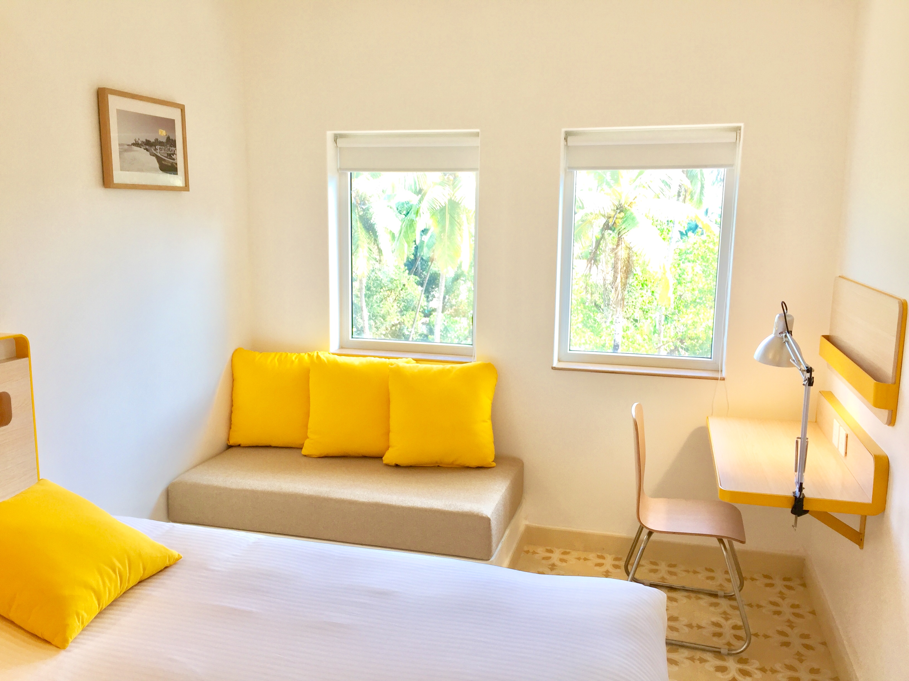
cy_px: 340
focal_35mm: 29
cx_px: 454
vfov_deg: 48.2
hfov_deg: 61.7
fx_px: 762
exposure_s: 1/100
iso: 40
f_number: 2.2
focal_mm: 4.15
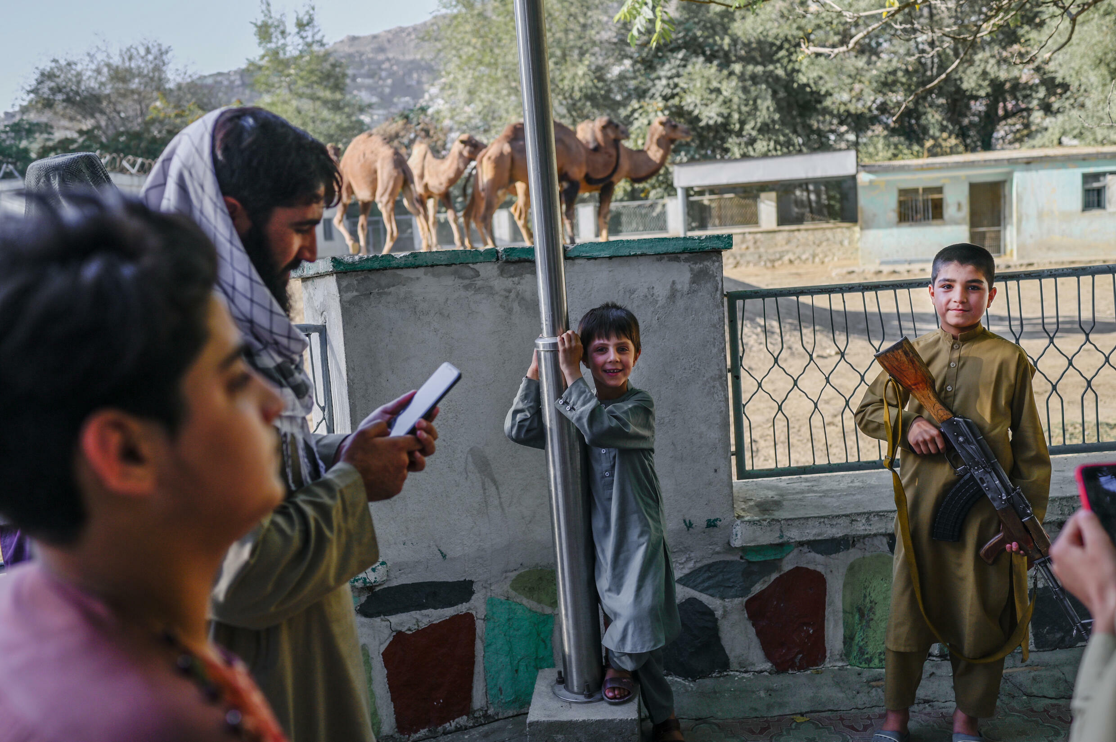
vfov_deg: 37.8
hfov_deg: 54.5
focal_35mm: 35
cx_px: 558
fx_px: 1084
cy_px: 371
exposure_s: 1/400
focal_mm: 35
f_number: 3.2
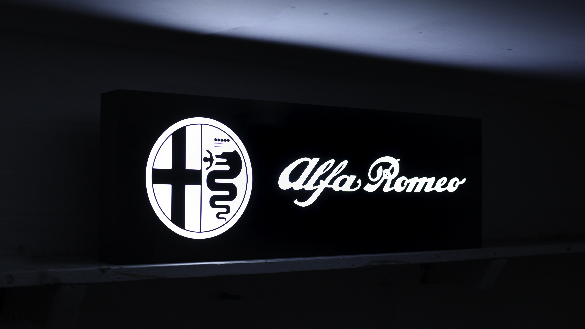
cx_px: 291
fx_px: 822
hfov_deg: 39.2
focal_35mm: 53
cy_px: 140
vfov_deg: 22.6
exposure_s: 1/5
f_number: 3.5
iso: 100
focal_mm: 50
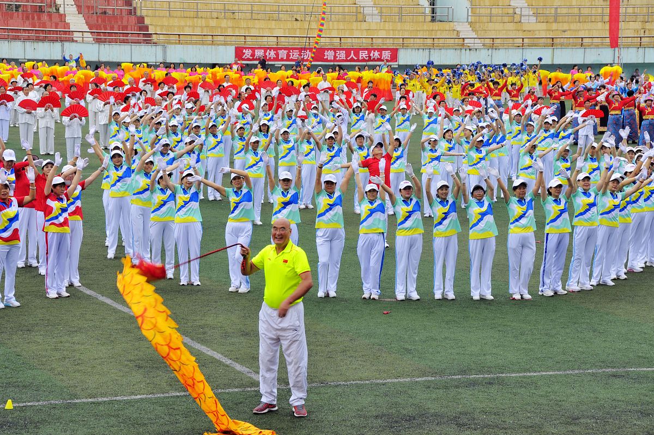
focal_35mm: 105
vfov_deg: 13.0
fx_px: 1905
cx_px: 327
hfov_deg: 19.5
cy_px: 218
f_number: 9
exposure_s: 1/100
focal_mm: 70
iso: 200
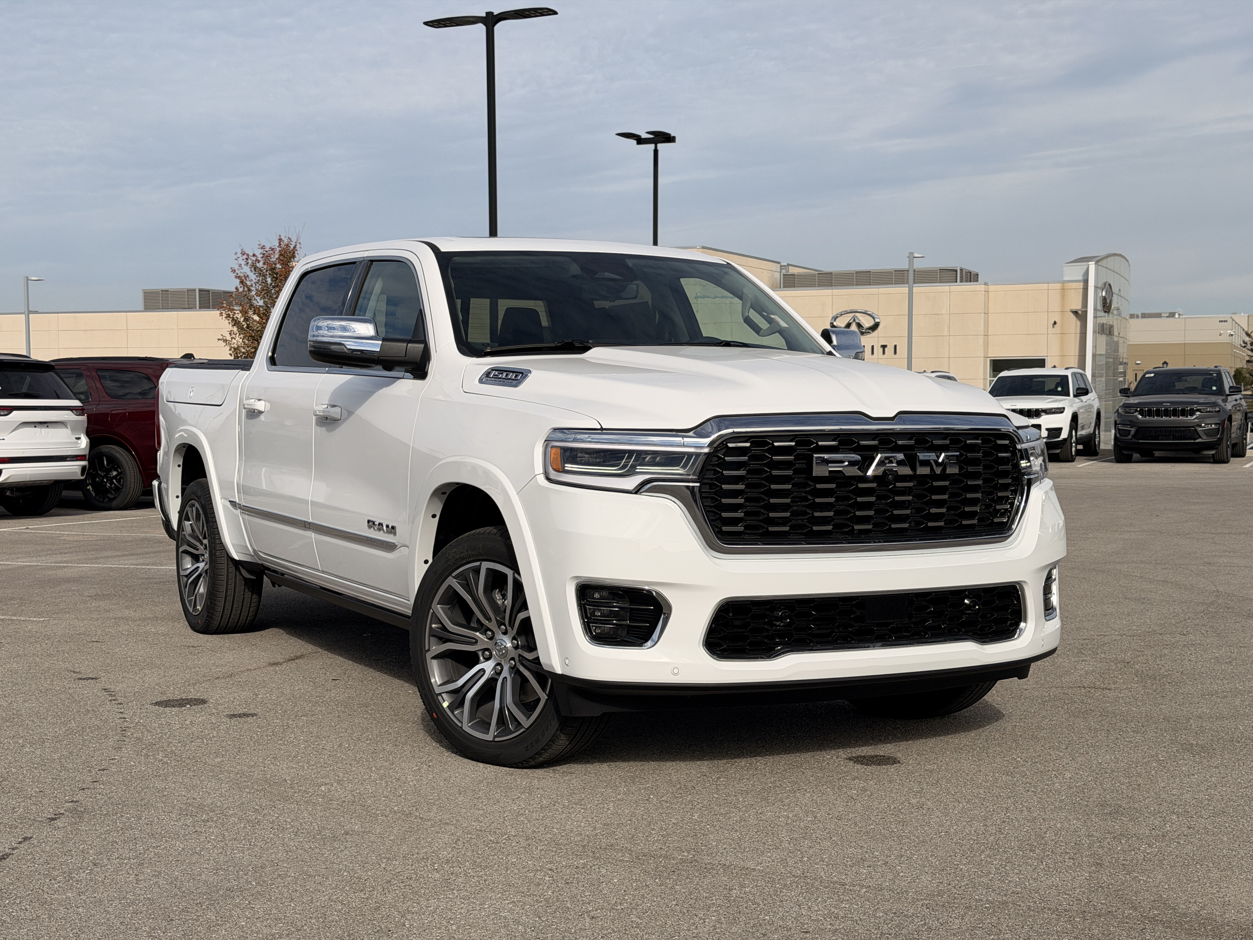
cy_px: 470
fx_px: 1737
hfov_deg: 39.7
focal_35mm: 48
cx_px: 626
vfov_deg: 30.3
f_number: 1.78
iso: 64
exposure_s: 1/9901
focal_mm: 6.76
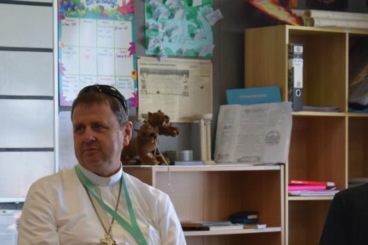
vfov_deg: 8.6
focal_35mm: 160
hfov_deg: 12.8
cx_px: 98
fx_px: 1635
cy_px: 210
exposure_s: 1/60
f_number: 5.6
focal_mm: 55
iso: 450
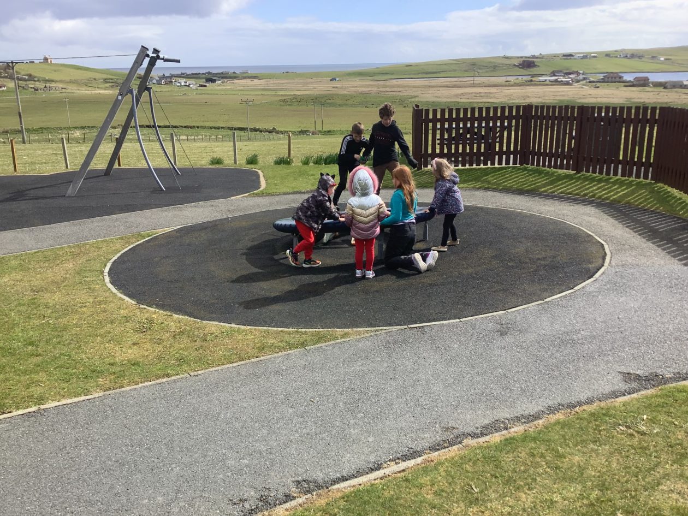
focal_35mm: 31
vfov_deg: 45.4
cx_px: 344
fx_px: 616
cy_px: 258
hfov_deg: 58.4
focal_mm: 3.3
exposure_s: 1/840
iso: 25
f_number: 2.4
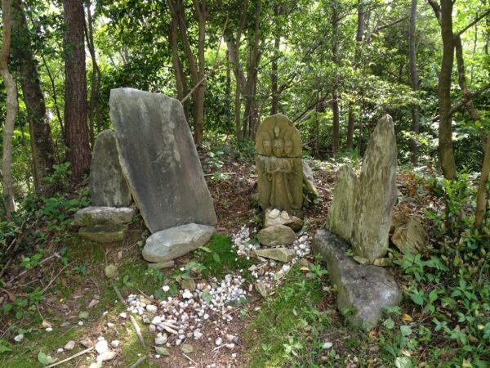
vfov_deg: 40.7
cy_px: 184
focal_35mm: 35
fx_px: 495
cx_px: 245
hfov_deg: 52.6
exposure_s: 1/60
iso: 80
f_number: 2.4
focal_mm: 4.28
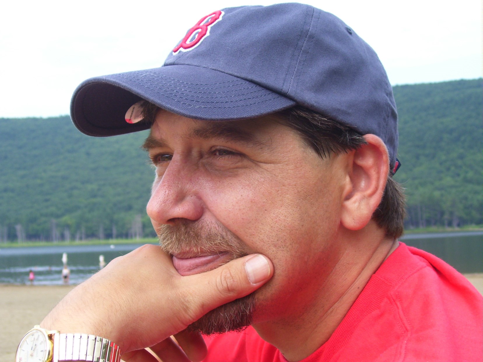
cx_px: 242
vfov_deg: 25.7
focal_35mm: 57
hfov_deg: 33.8
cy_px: 181
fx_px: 795
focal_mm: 9.4
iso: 80
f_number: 3.4
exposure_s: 1/350
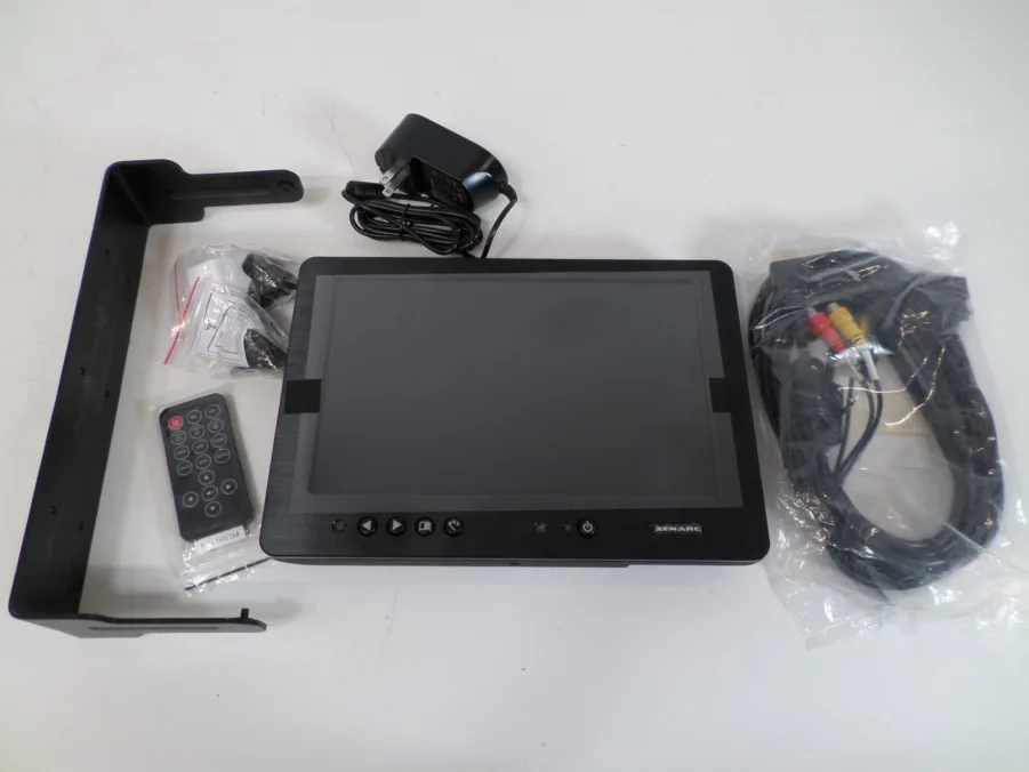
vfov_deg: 54.9
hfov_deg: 69.4
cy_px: 386
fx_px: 743
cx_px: 514
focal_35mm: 25
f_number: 2.5
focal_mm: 4.5
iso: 80
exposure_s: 1/45
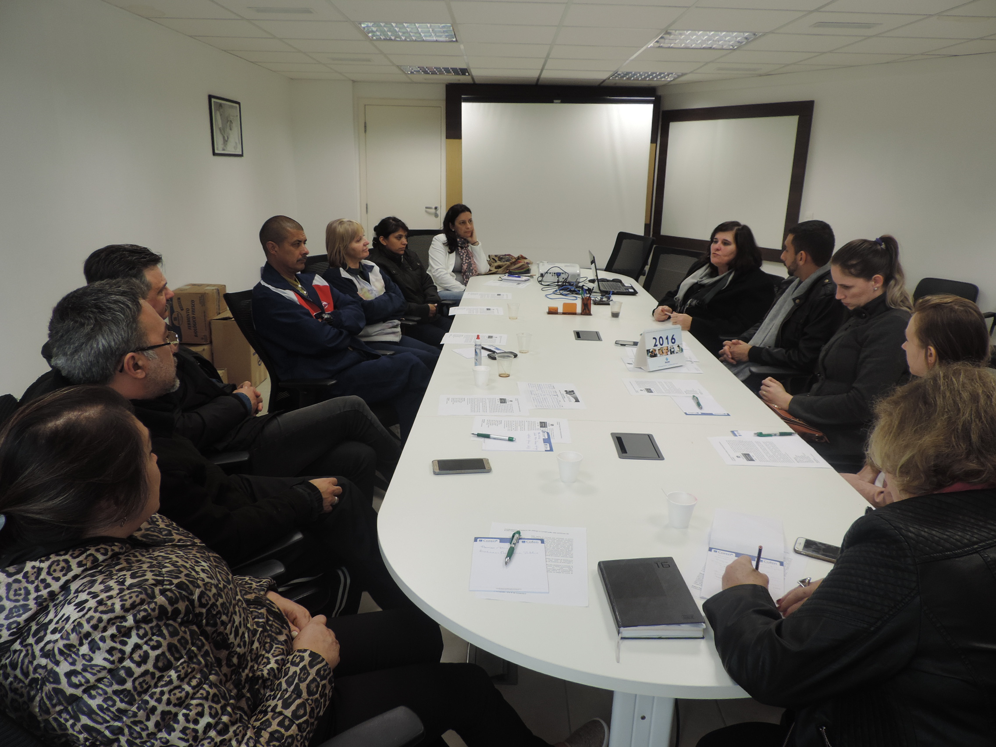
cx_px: 498
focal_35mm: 24
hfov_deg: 71.6
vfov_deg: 56.8
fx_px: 691
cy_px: 374
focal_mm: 4.3
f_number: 3
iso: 90
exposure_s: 1/30
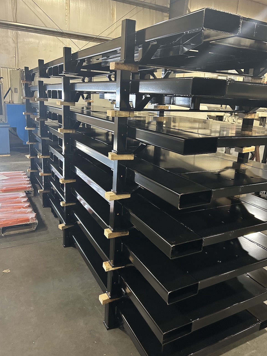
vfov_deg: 65.3
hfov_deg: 51.4
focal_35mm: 27
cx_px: 136
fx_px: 278
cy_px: 173
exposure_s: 1/57
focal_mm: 5.7
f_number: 1.5
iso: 500
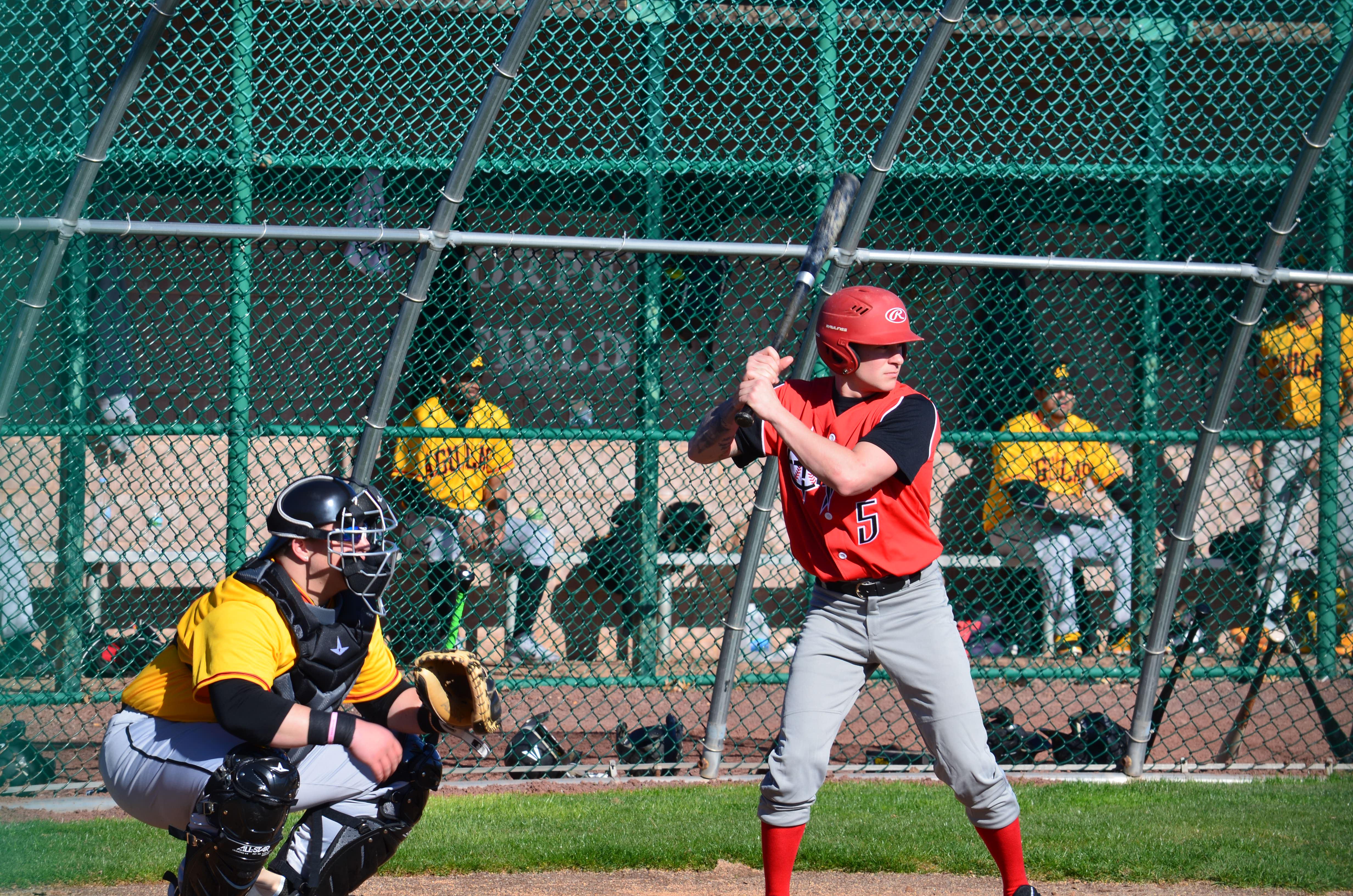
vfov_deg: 5.5
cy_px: 448
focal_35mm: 248
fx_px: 9283
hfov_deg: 8.3
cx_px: 676
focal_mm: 165
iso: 100
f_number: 11
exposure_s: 1/125
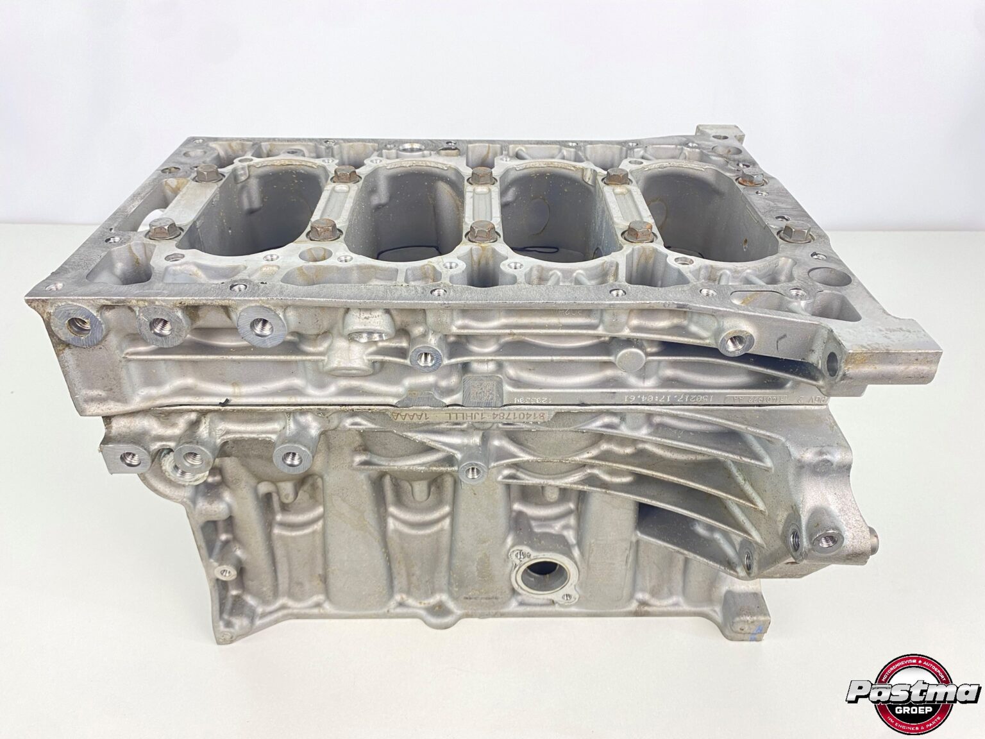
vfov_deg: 53.1
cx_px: 492
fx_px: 740
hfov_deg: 67.3
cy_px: 370
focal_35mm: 26
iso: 80
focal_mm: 4.25
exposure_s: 1/50
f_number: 1.8
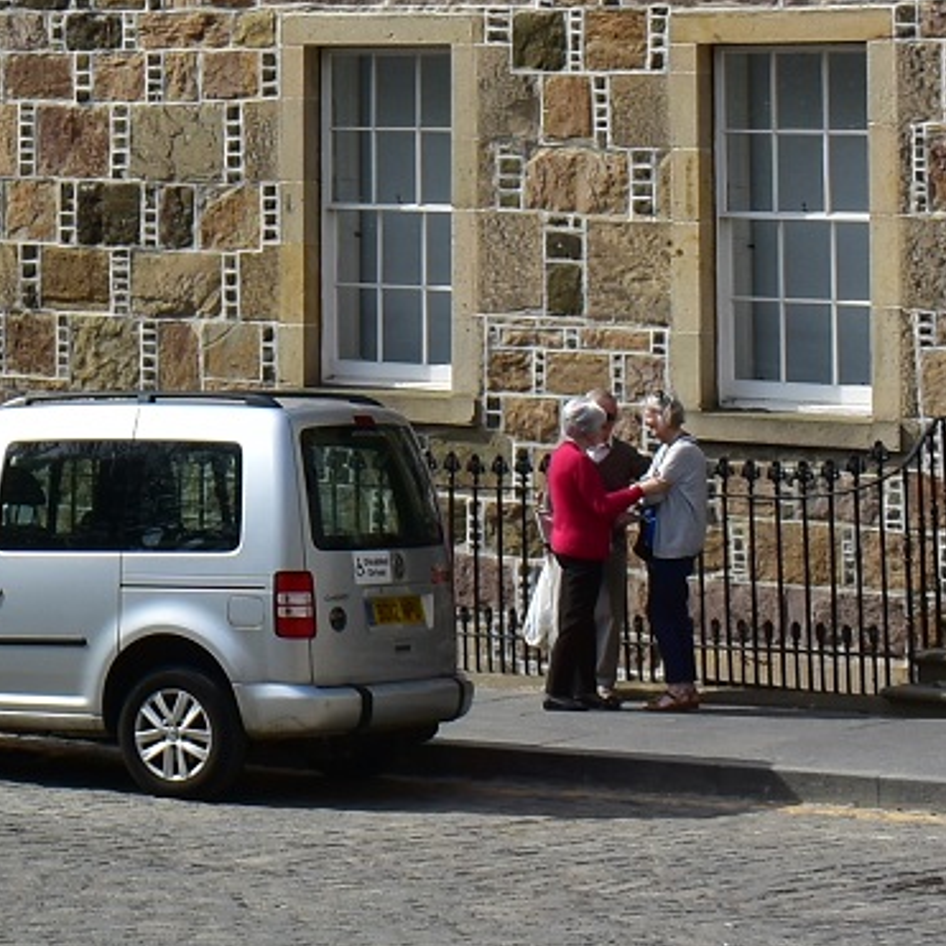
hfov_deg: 12.1
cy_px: -362
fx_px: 4205
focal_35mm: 136
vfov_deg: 12.4
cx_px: -599
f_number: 11
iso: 100
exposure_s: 1/160
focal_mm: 18
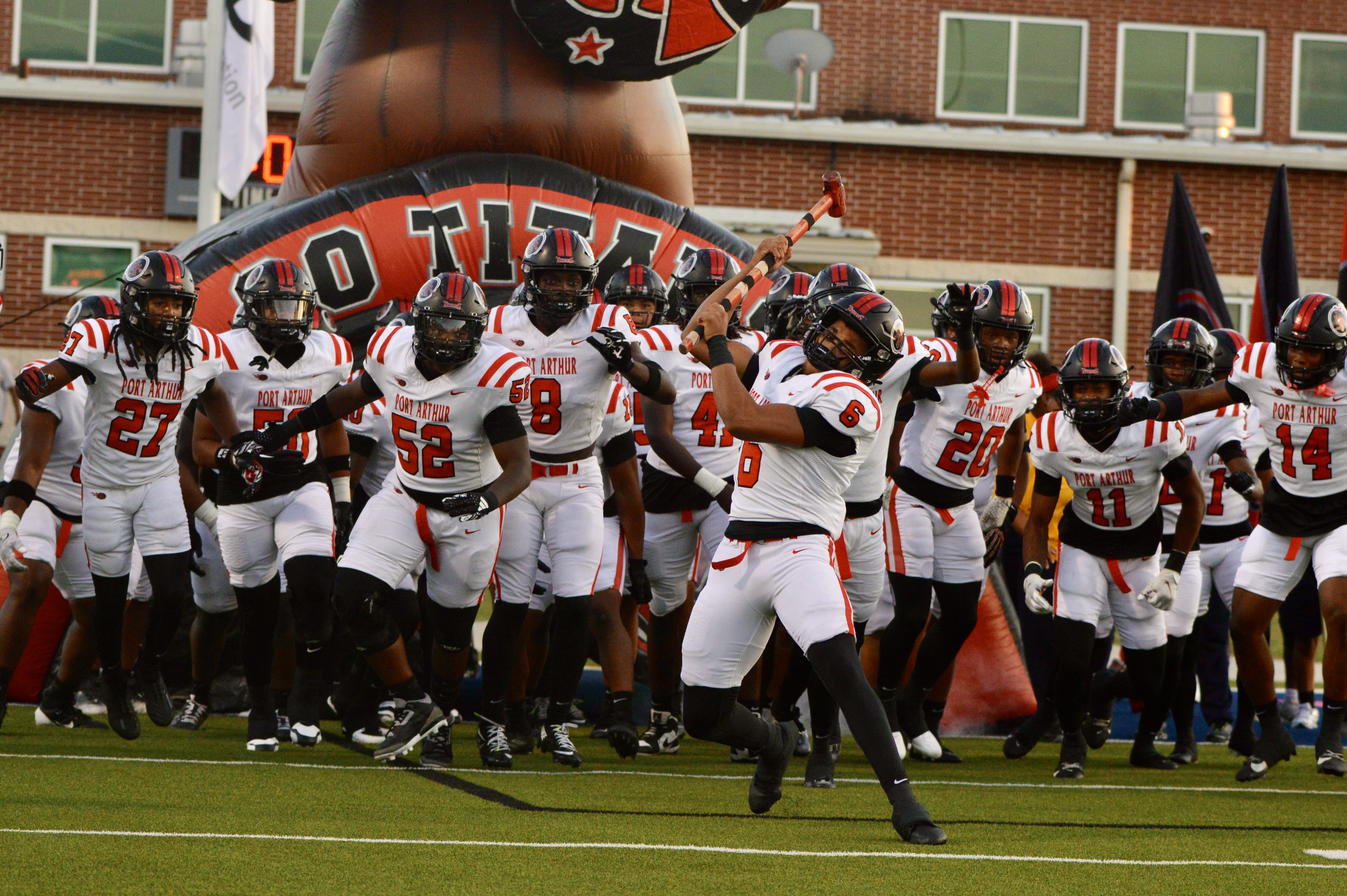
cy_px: 448
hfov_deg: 19.5
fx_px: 3925
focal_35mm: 105
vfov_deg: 13.0
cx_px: 674
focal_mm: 70
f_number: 2.8
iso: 800
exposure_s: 1/800
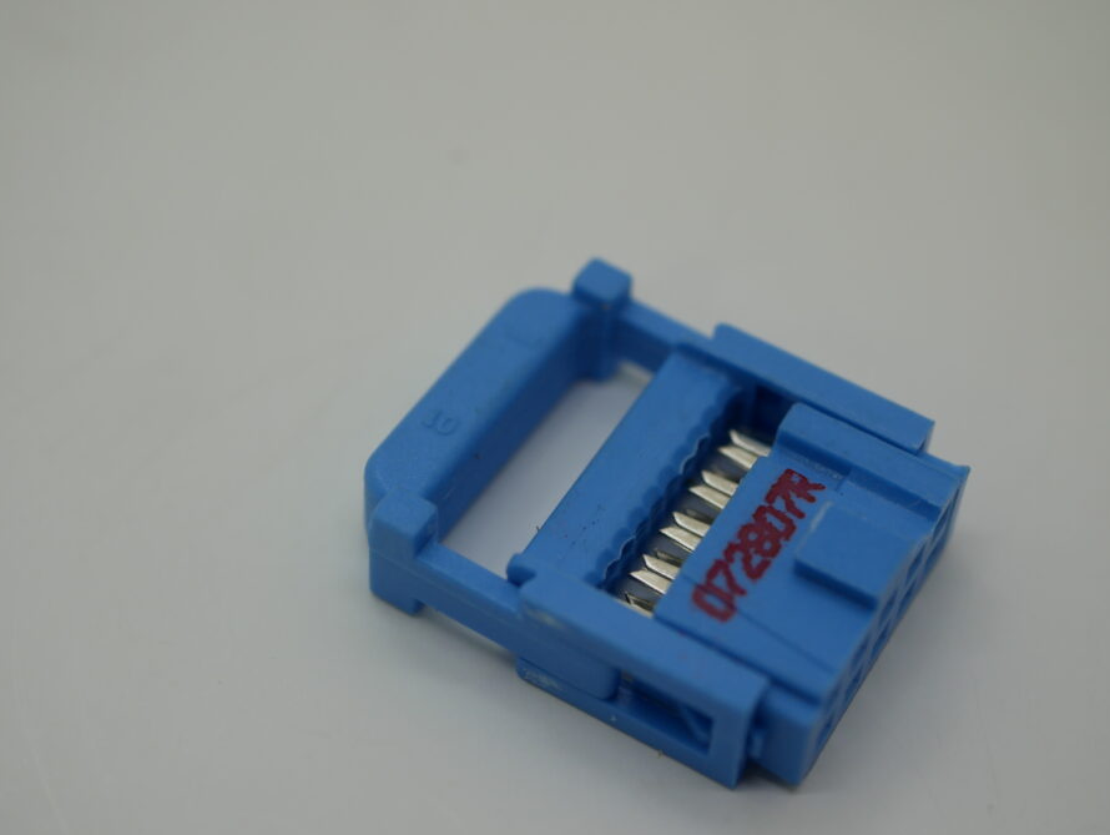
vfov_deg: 21.3
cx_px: 587
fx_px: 2214
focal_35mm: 69
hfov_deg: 28.1
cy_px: 470
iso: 200
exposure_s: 1/160
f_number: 3.5
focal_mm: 30
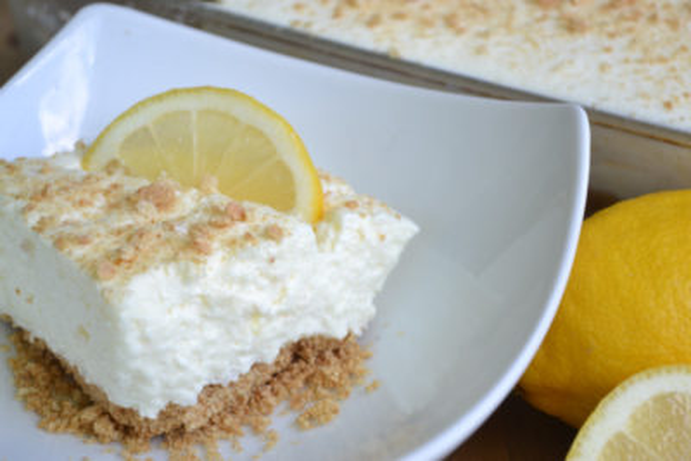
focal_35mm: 78
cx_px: 346
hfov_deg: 26.0
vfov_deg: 17.5
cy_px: 230
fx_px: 1498
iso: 200
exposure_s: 1/125
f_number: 5.6
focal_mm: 52
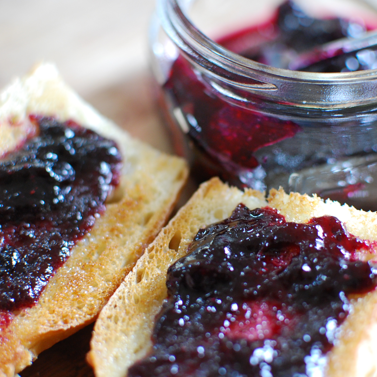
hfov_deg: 25.5
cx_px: 197
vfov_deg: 25.5
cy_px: 190
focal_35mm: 68
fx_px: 833
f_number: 2.8
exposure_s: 1/30
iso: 560
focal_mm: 35
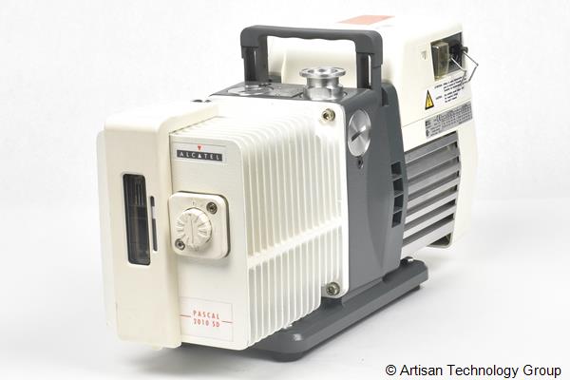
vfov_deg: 26.5
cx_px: 285
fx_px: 807
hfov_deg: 38.9
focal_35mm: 51
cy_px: 190
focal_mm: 34
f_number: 16
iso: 200
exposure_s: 1/160
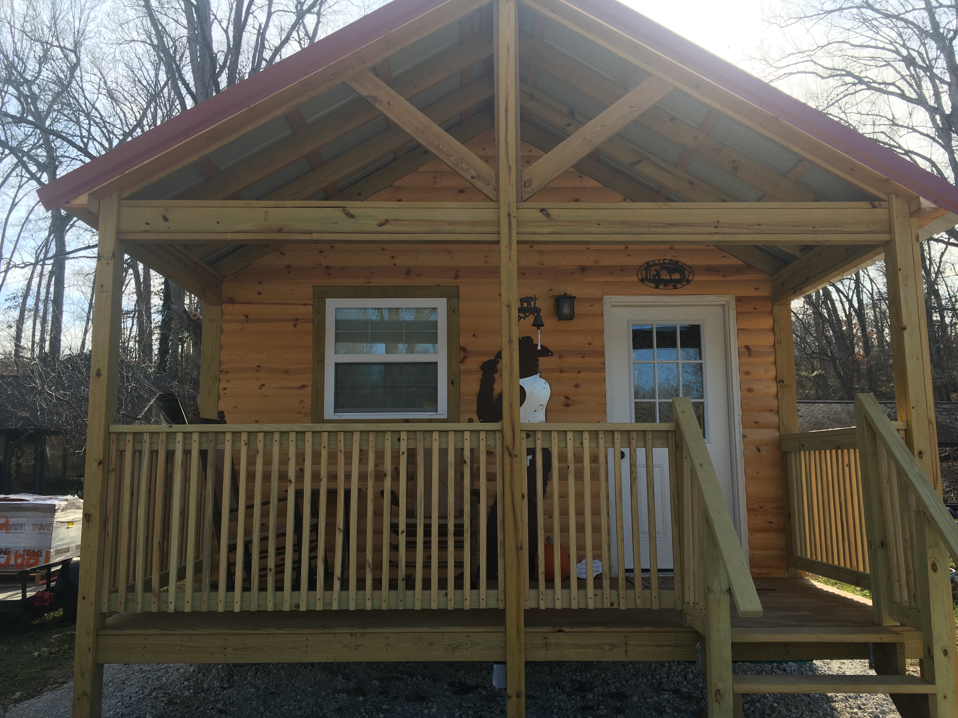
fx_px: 803
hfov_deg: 61.7
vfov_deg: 48.2
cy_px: 359
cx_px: 479
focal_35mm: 29
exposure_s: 1/375
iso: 25
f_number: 2.2
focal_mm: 4.15
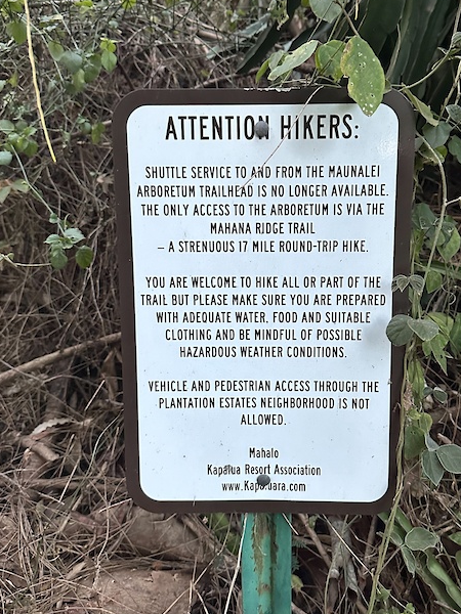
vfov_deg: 56.7
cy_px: 279
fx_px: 568
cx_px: 268
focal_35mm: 32
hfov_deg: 44.0
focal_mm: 6.86
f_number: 1.78
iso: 1000
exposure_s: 1/57
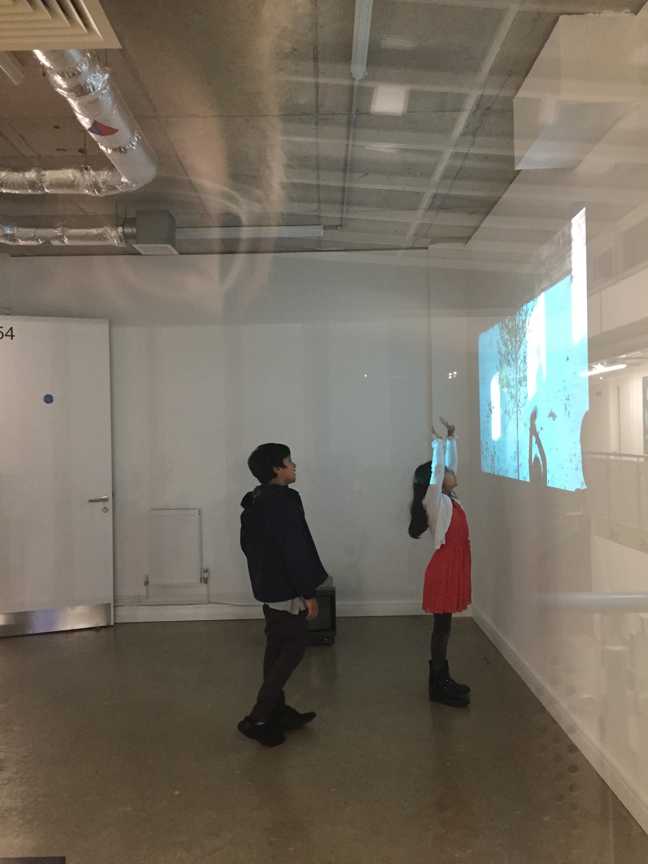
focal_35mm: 29
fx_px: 724
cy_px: 432
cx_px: 324
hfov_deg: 48.2
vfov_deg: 61.7
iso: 320
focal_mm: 4.15
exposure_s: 1/33
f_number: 2.2
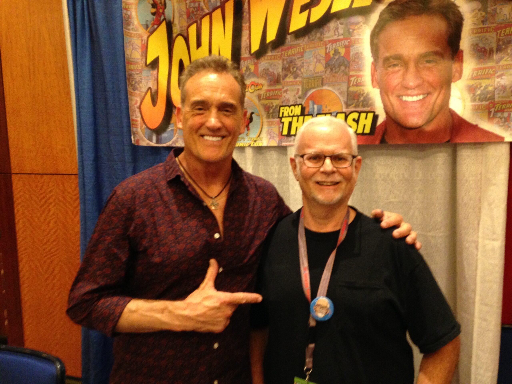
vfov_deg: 42.9
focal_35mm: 33
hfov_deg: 55.4
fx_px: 488
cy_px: 192
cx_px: 256
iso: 320
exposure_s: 1/20
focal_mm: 4.12
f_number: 2.4
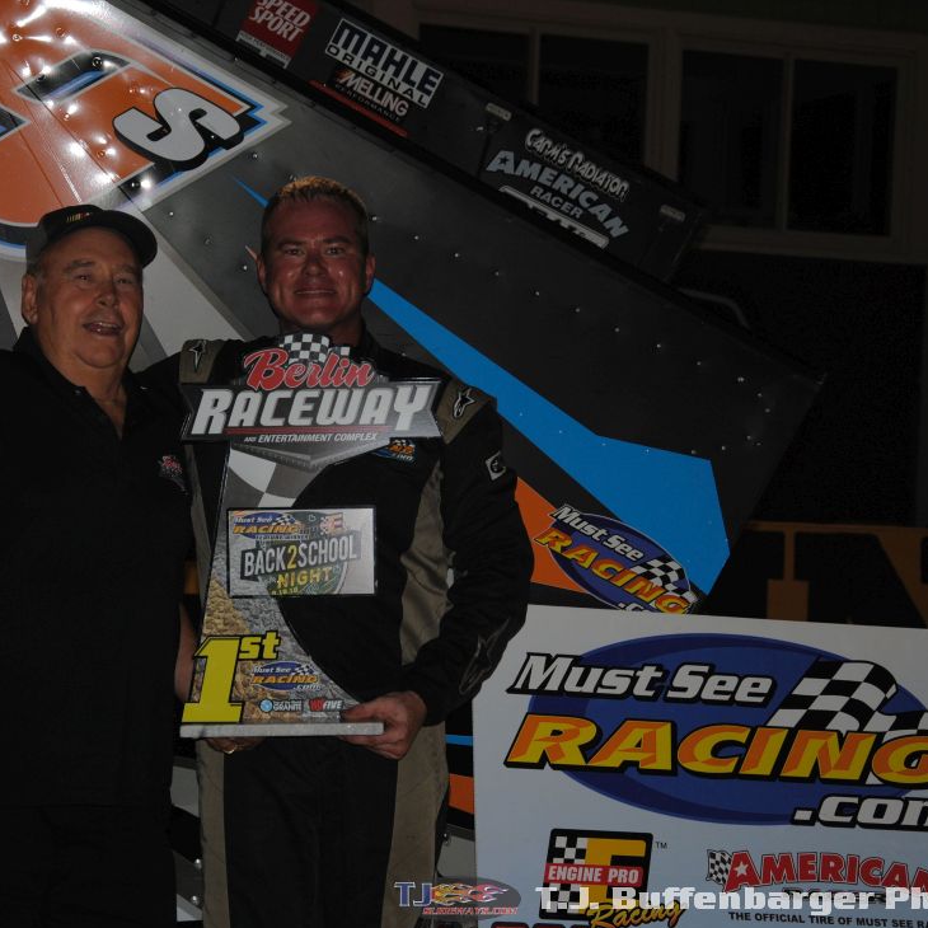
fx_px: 3033
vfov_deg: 17.4
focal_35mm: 100
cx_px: 343
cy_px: 467
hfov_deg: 17.4
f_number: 5
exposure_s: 1/60
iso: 200
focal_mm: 52
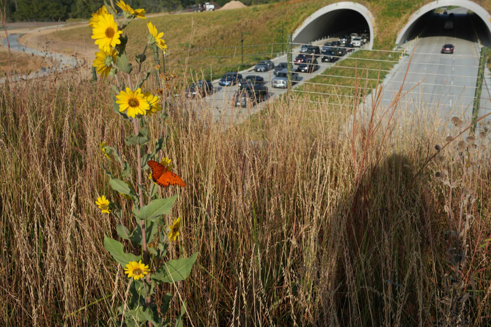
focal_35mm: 35
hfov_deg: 54.4
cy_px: 164
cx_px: 246
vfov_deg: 37.8
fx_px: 477
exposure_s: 1/200
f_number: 10
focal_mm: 35
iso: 100
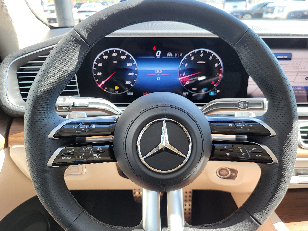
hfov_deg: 67.3
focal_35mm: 26
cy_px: 116
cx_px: 154
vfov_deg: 53.1
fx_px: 231
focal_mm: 5.4
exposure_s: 1/155
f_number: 1.8
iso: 40
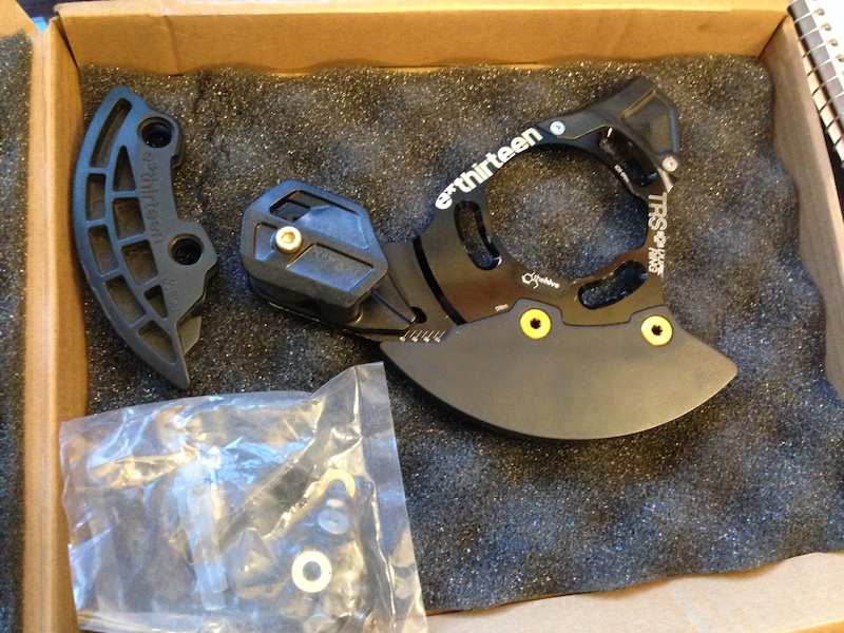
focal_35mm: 33
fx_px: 805
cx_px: 422
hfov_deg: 55.4
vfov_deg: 42.9
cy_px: 316
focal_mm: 4.12
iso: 400
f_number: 2.4
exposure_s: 1/15
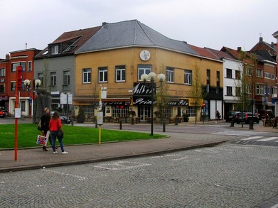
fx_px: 369
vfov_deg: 31.4
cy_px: 86
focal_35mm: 46
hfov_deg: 41.1
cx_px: 114
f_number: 3.7
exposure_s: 1/524
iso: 50
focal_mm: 6
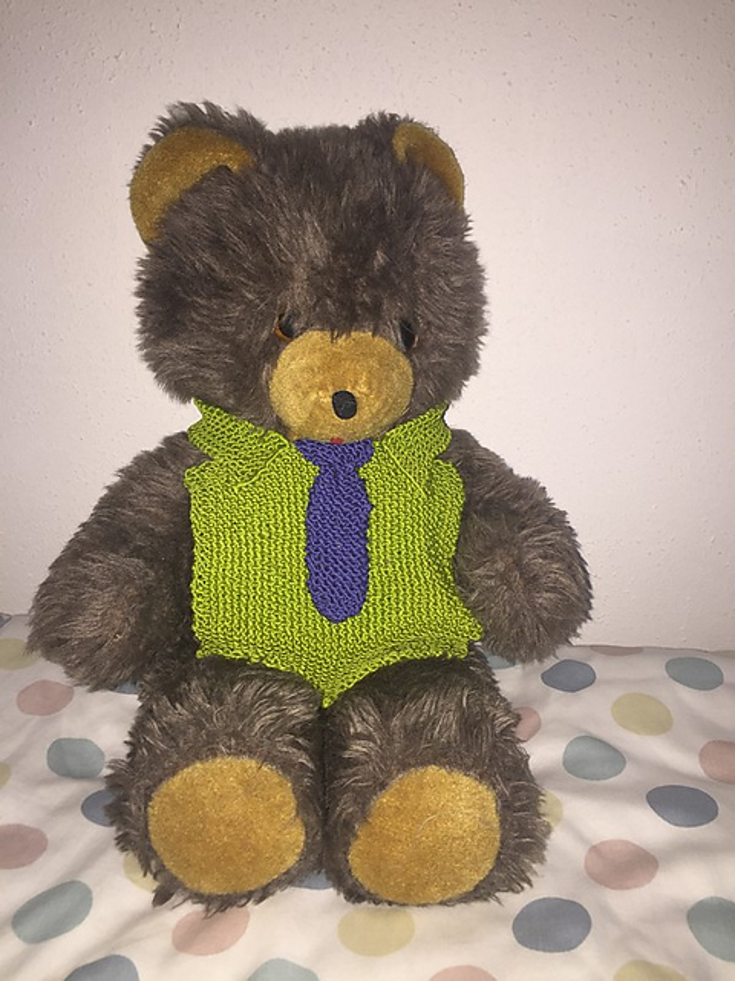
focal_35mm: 29
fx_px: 821
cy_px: 490
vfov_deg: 61.7
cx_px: 368
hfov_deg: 48.2
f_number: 2.2
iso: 32
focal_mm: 4.15
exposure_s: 1/18
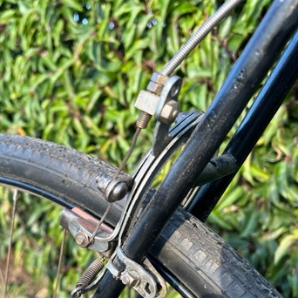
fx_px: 419
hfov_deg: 38.5
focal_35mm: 43
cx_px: 87
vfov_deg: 38.7
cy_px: 200
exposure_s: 1/233
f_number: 1.5
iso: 40
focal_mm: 5.7
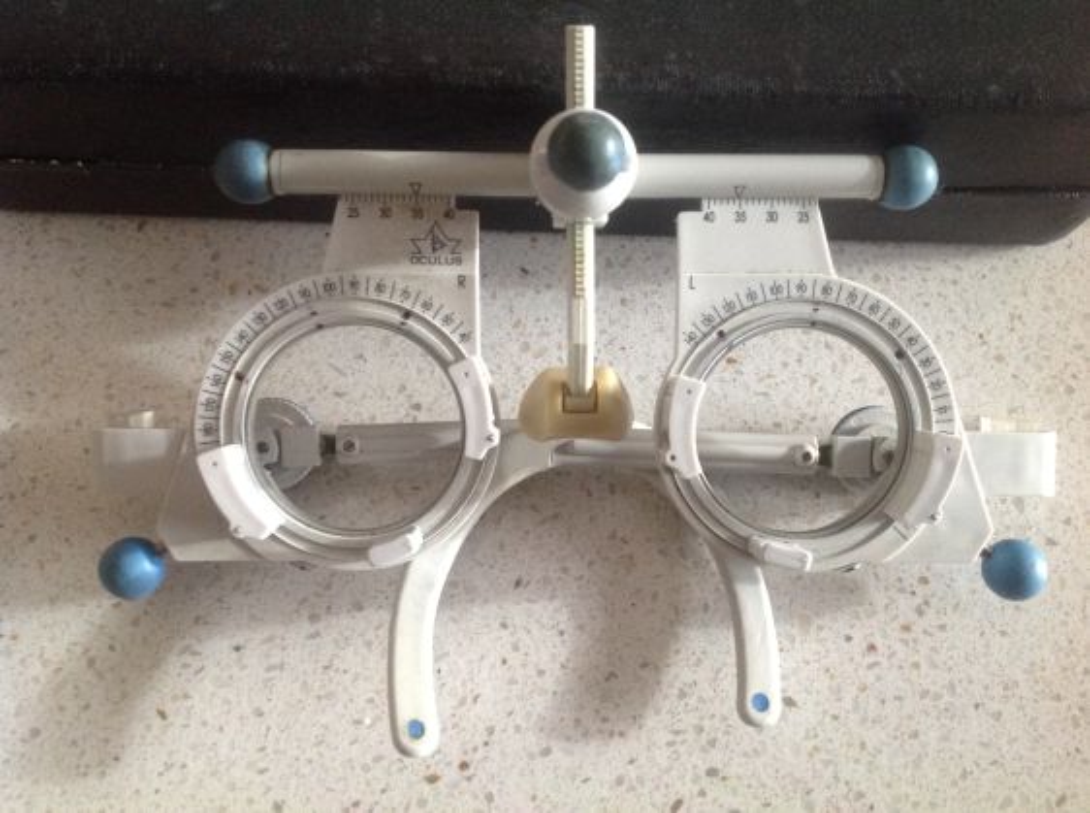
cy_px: 406
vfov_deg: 40.6
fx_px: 1100
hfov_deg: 52.7
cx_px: 545
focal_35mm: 35
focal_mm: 4.28
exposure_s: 1/15
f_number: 2.4
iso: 320
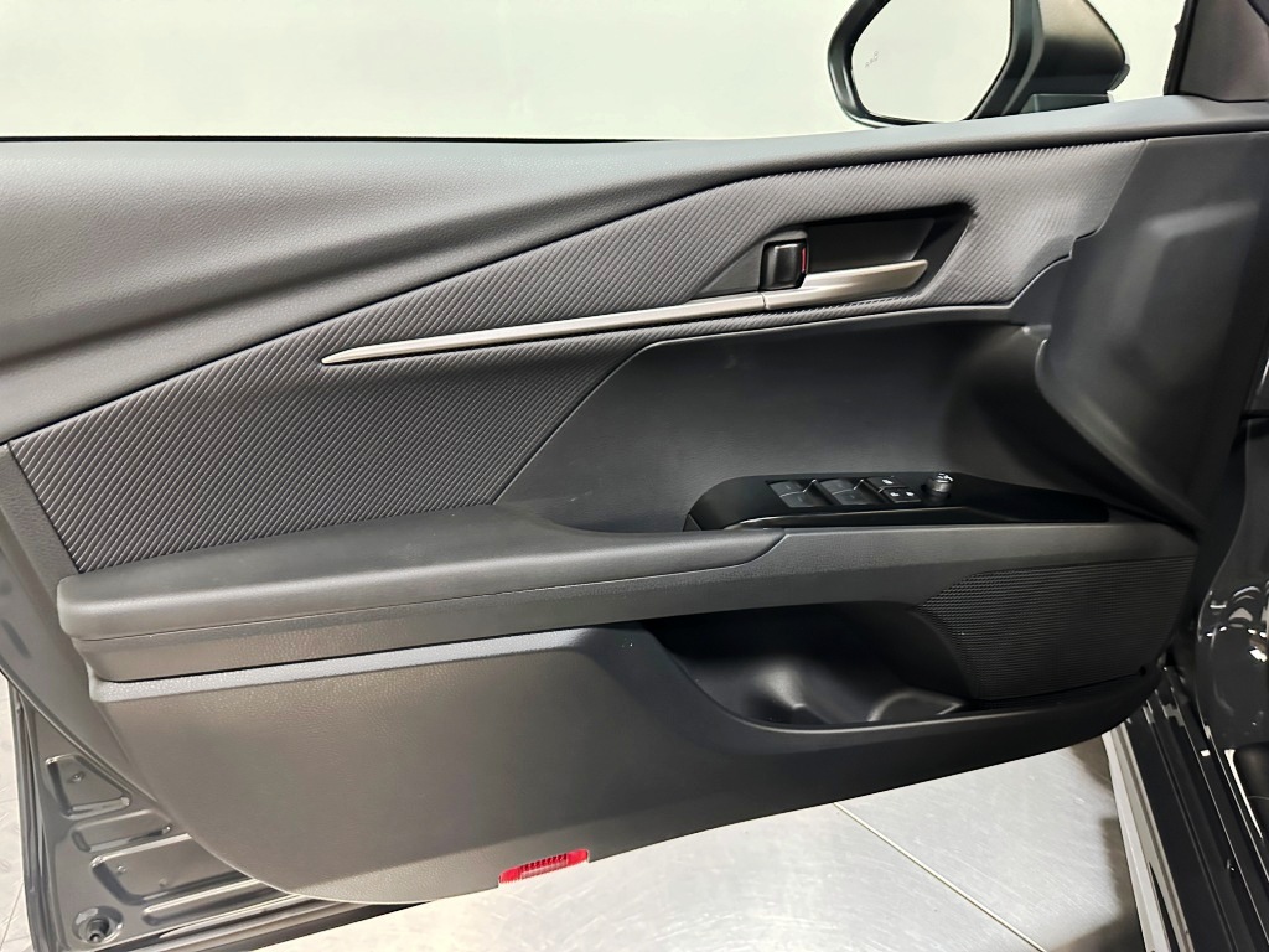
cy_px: 476
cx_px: 634
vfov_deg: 56.8
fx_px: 880
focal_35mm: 24
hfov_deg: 71.6
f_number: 1.78
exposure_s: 1/40
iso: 1000
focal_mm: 6.86
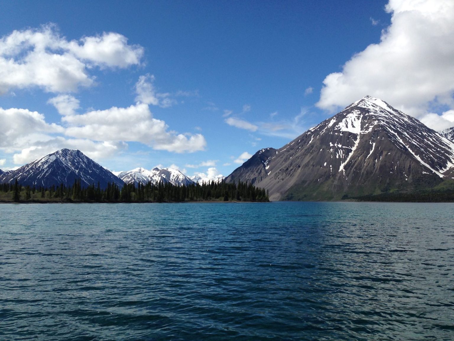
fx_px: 433
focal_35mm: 33
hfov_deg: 55.4
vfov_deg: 42.9
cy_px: 170
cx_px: 227
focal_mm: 4.12
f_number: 2.4
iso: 50
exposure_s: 1/2710
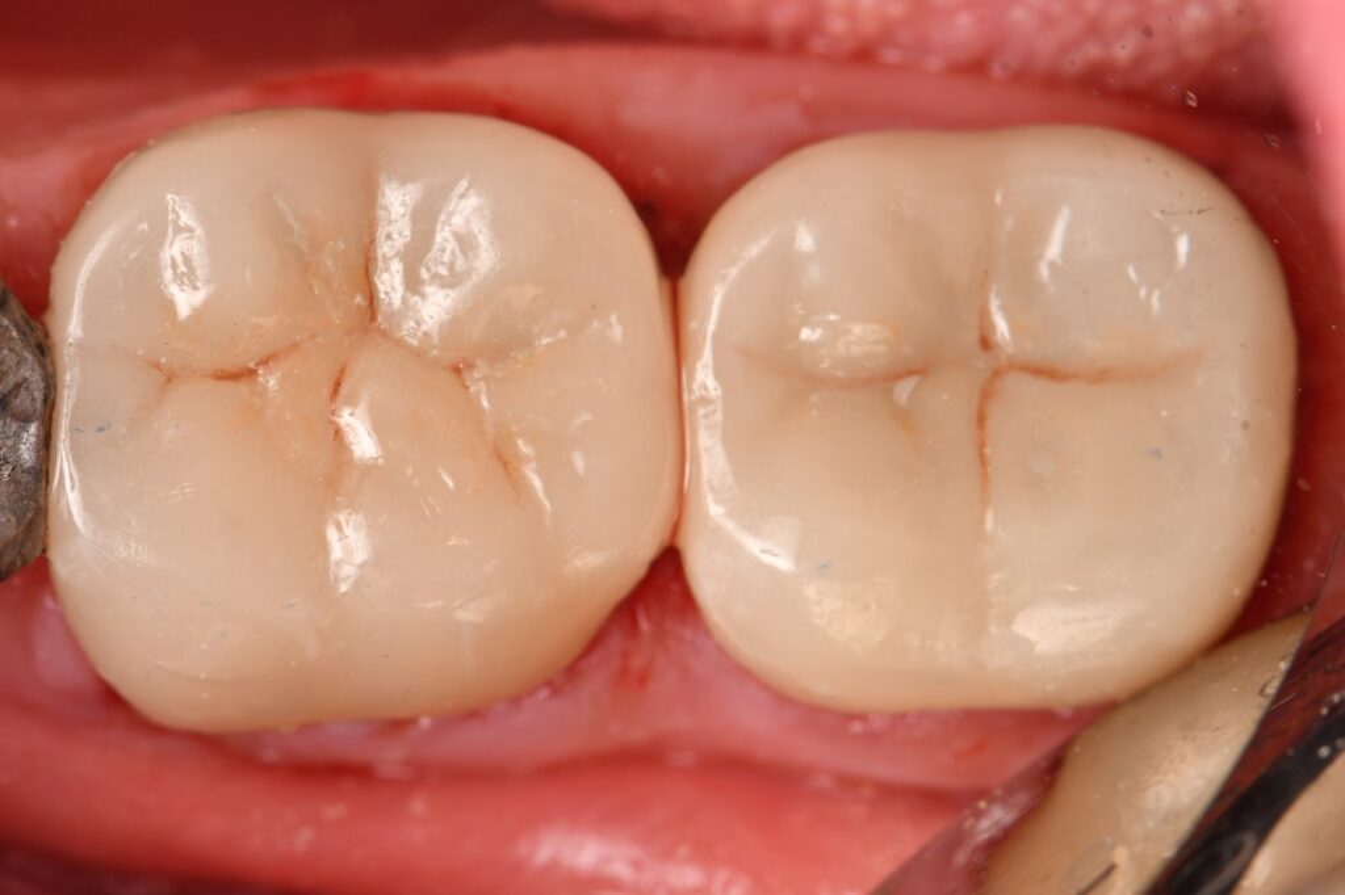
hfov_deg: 13.1
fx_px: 5863
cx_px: 672
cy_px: 448
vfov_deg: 8.7
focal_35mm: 157
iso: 200
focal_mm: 105
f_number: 32
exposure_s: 1/160
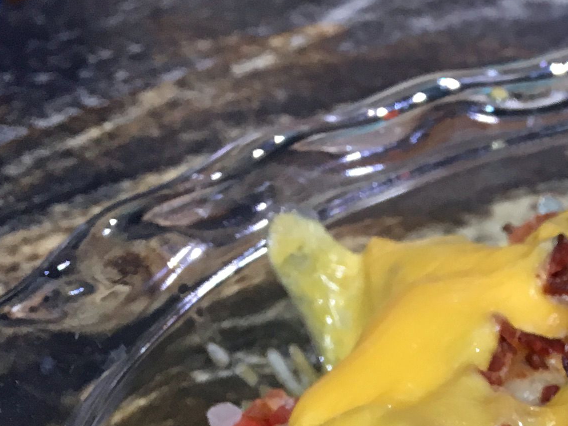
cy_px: 685
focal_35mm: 103
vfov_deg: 13.3
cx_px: 726
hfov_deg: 17.9
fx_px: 1690
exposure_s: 1/30
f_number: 2.2
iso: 64
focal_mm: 4.15
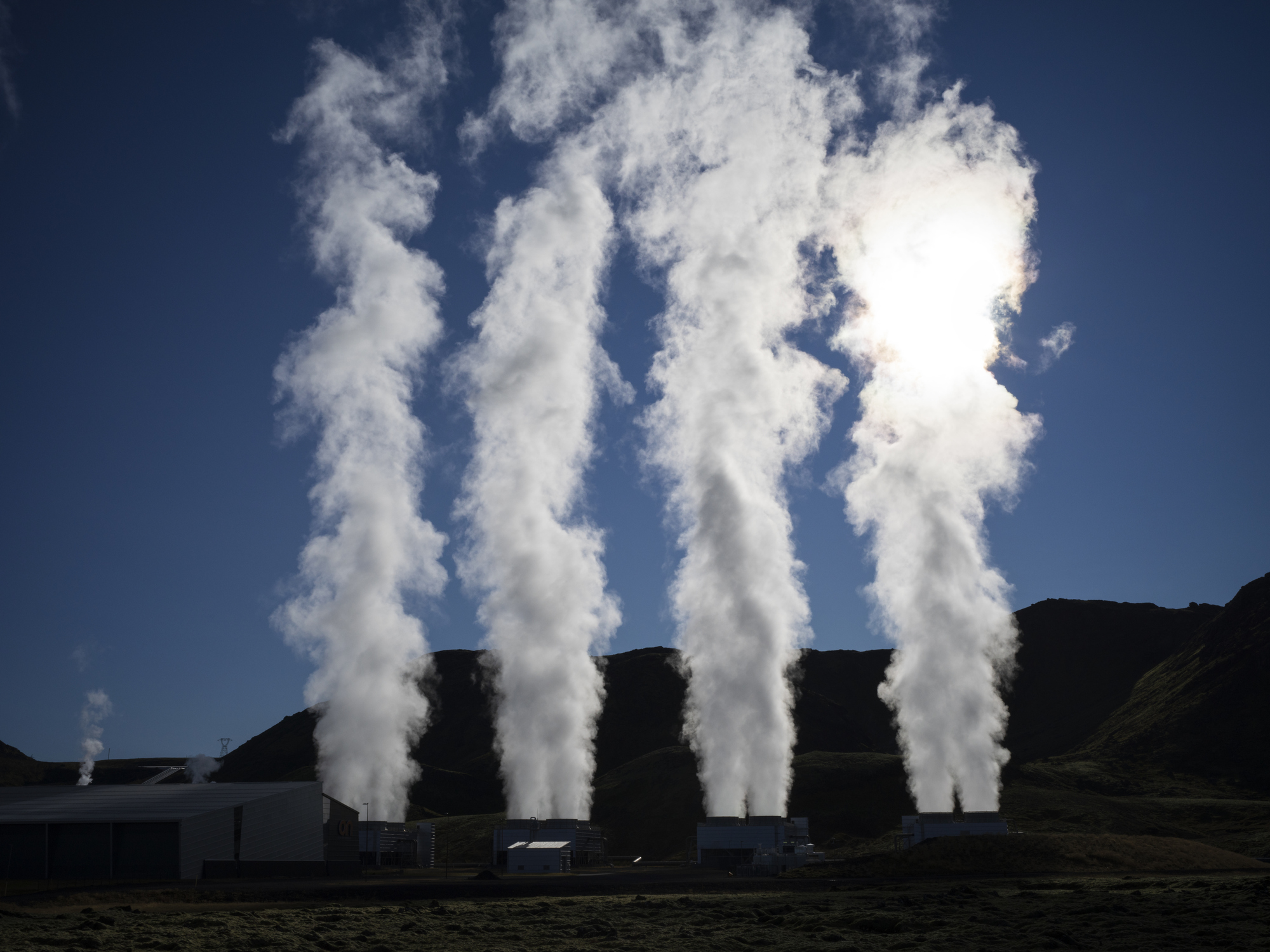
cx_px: 635
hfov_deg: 52.6
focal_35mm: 35
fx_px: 1284
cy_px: 476
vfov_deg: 40.7
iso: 400
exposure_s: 1/2000
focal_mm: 45
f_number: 22
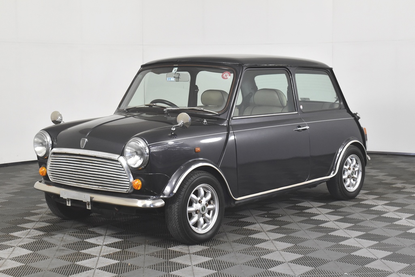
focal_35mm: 57
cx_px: 208
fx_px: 657
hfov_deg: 35.0
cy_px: 138
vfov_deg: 23.8
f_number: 9
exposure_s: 1/250
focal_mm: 38
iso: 1600
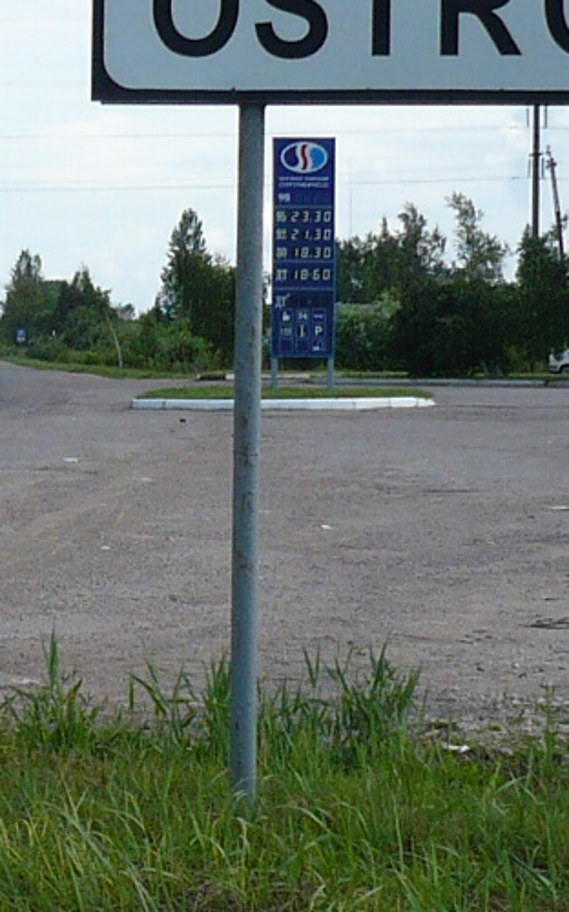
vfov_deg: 13.8
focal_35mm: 152
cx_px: -38
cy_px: 421
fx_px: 3776
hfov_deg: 8.6
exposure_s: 1/1000
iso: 100
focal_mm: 5.8
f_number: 2.8
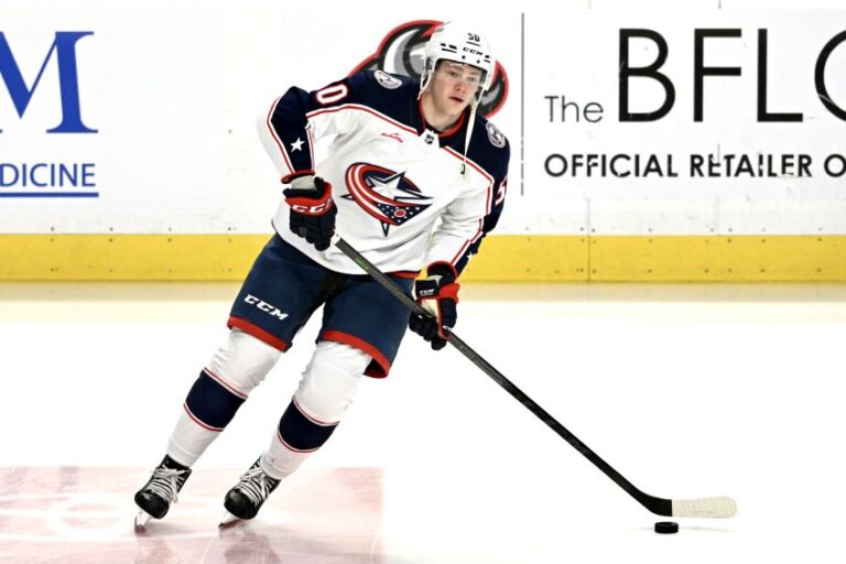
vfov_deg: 4.6
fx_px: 7049
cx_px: 423
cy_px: 282
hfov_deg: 6.9
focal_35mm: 300
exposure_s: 1/2500
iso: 2500
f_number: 3.5
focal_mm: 300
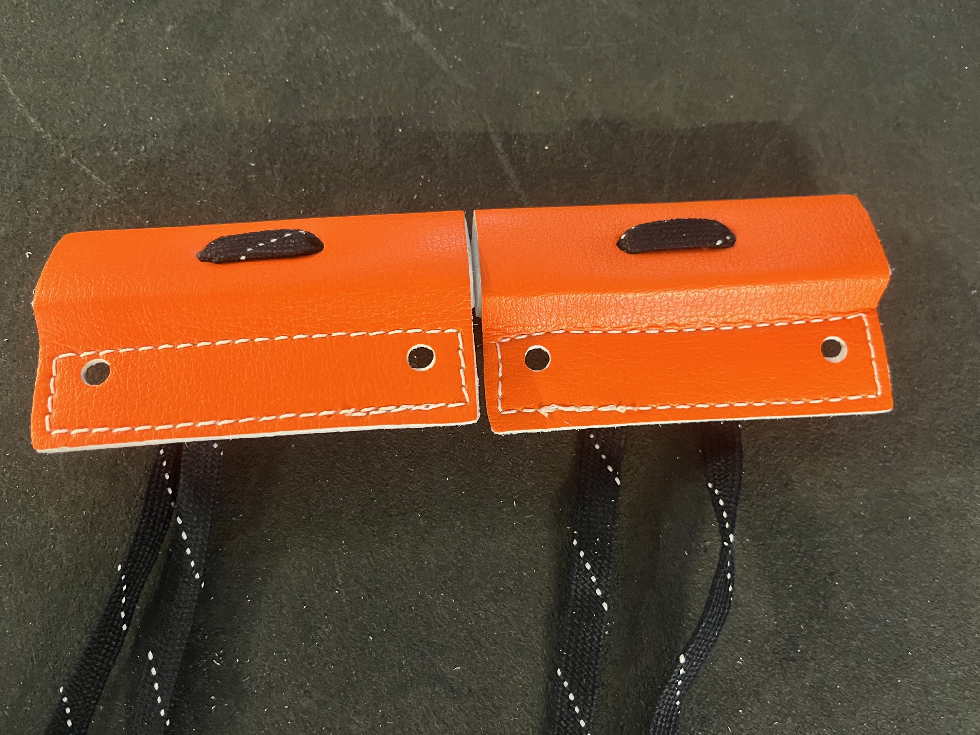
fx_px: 736
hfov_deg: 67.3
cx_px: 490
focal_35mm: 26
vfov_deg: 53.1
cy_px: 368
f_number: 1.6
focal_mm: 5.1
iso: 500
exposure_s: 1/30
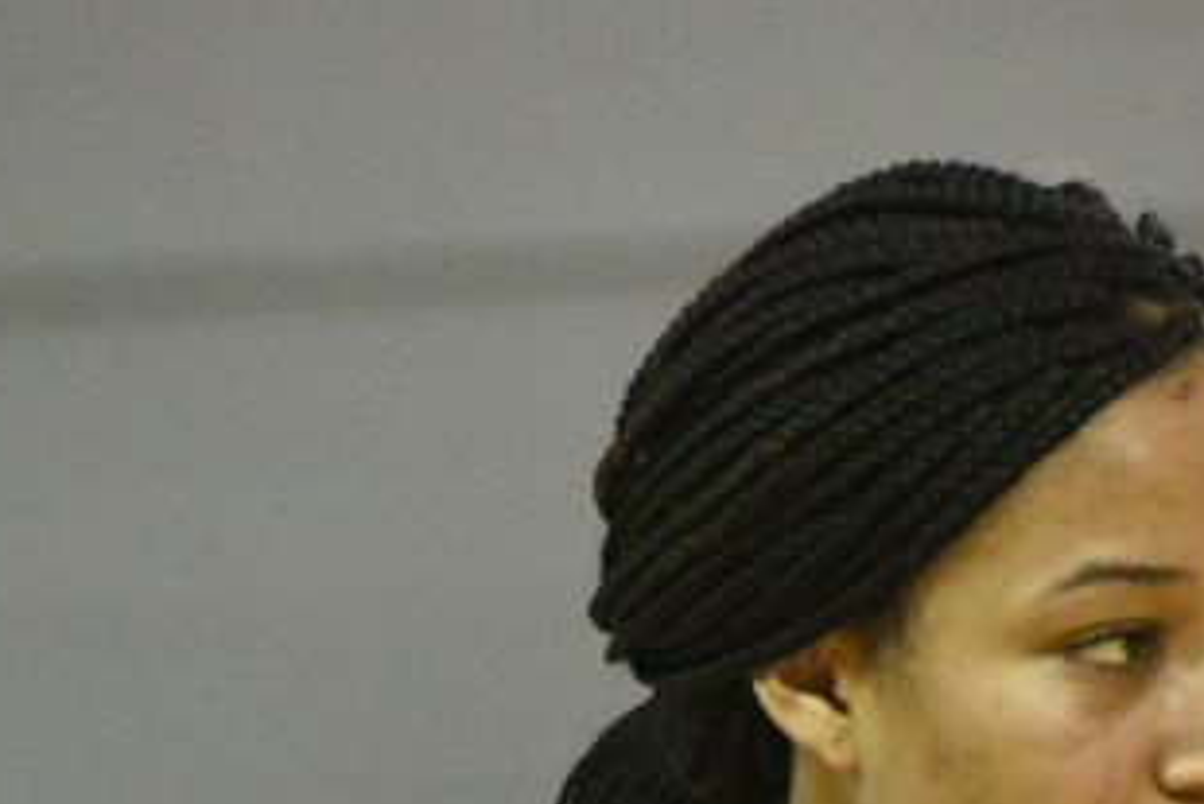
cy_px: 1573
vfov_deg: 2.0
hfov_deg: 3.0
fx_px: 22785
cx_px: 862
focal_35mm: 681
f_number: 5
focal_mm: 170
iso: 6400
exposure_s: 1/800
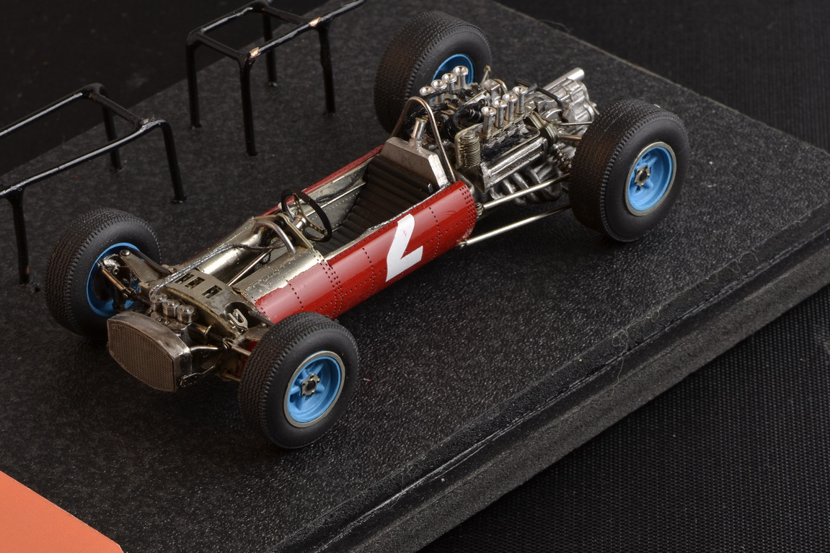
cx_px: 426
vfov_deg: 10.3
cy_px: 268
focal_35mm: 134
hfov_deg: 15.4
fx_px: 3078
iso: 100
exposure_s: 3
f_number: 24
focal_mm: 85
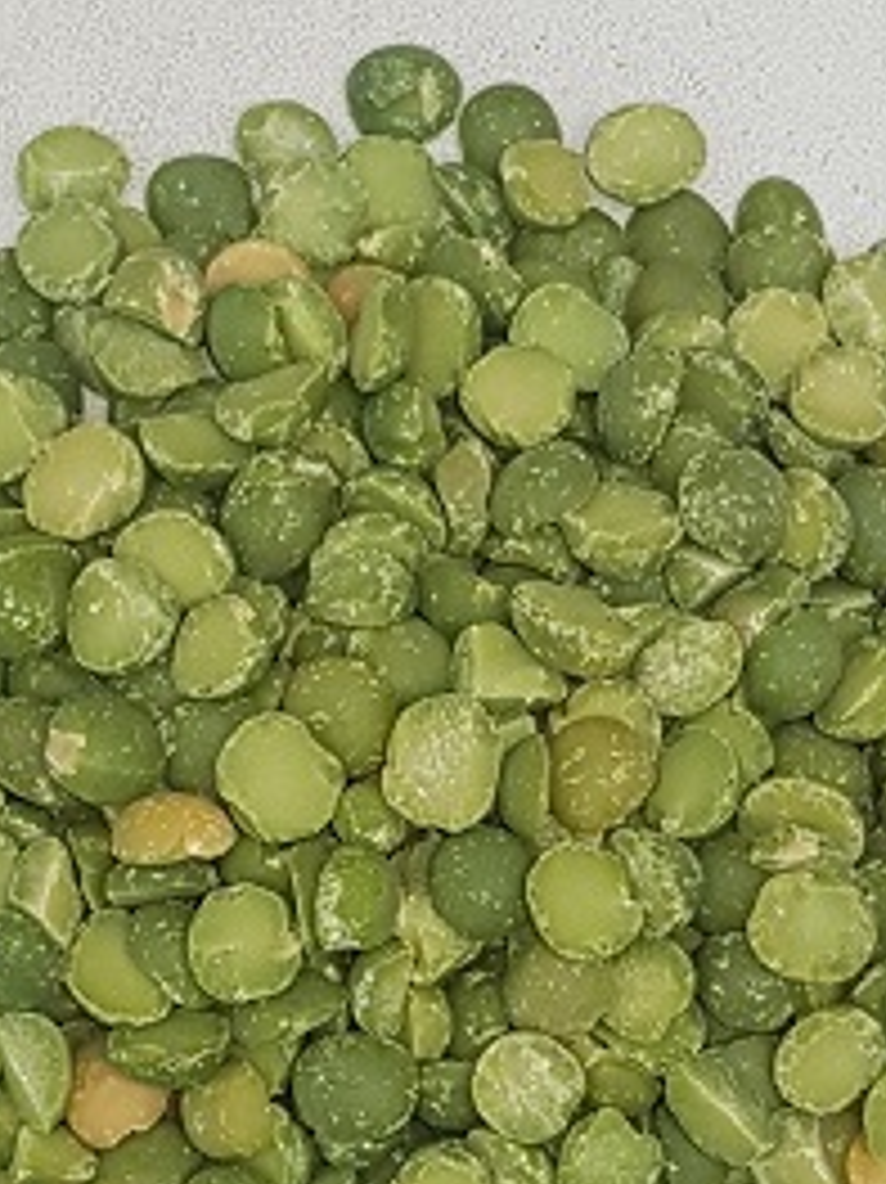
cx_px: 551
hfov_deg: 35.7
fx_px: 1366
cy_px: 882
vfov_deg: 45.3
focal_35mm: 40
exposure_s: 1/388
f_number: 1.7
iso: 40
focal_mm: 4.2
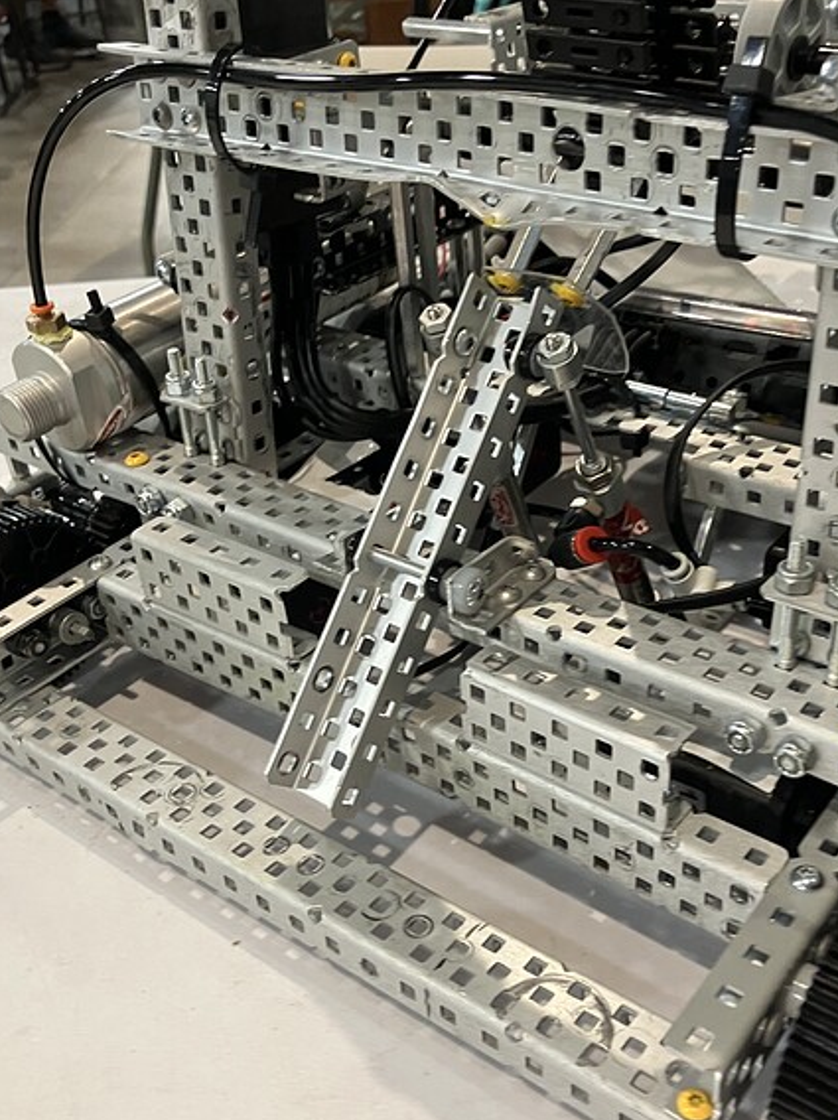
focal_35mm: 37
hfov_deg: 38.6
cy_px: 611
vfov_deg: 50.1
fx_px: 1196
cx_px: 469
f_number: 1.8
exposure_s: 1/60
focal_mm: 3.99
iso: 80
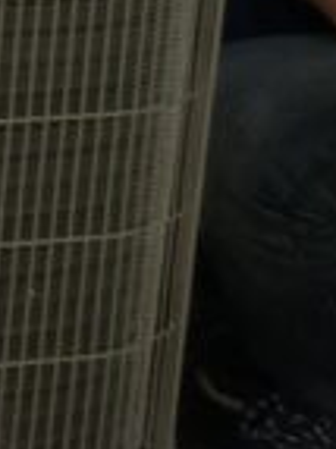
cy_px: -138
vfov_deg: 9.4
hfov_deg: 6.9
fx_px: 2696
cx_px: -345
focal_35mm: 208
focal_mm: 4.15
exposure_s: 1/60
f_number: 2.2
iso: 32
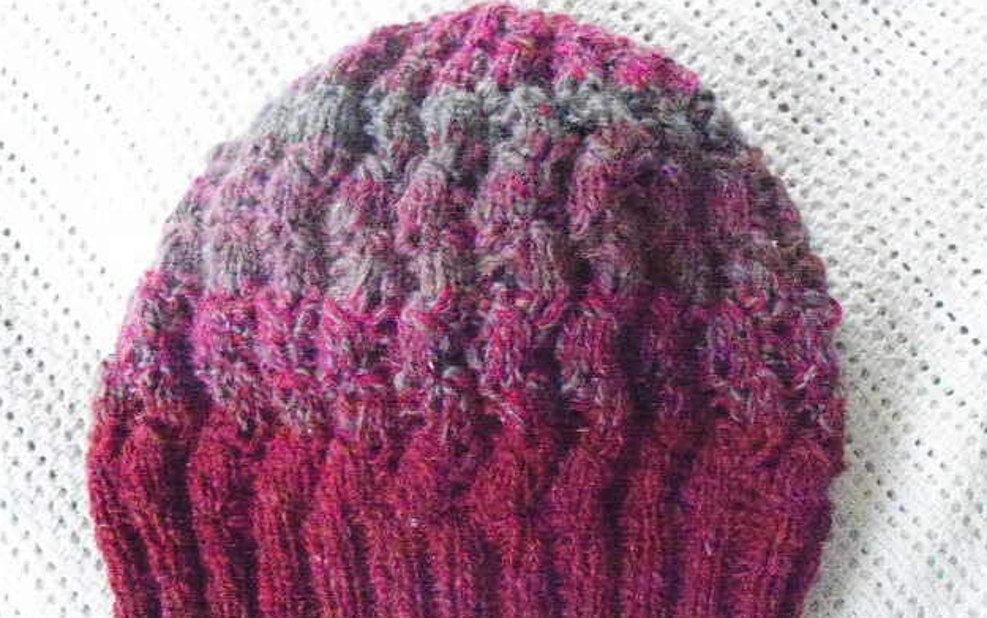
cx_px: 501
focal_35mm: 38
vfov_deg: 33.6
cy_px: 337
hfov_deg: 51.5
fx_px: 1022
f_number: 3
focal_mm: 6.3
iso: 1600
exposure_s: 1/15
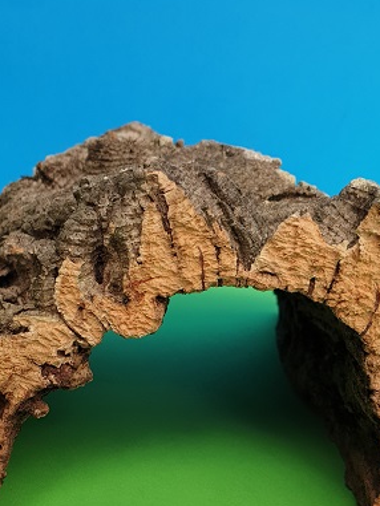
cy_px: 419
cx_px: 165
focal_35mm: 44
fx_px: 644
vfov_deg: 40.8
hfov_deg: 32.8
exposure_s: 1/148
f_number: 2.4
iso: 50
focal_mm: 4.3
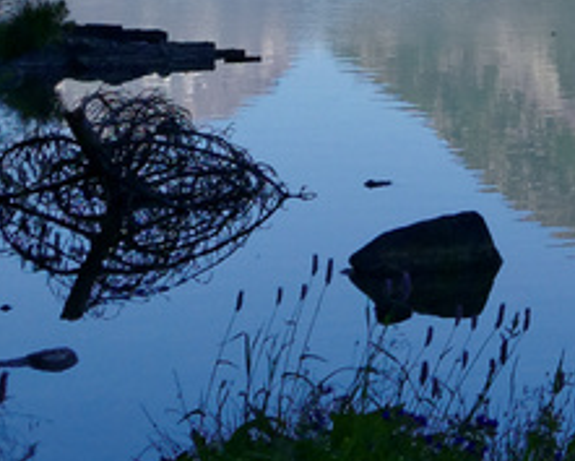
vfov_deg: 7.9
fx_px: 3150
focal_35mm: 185
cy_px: -508
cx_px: 787
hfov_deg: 10.2
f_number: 8
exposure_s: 1/500
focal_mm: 18
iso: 200
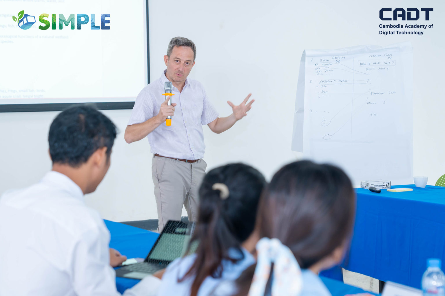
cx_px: 222
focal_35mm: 90
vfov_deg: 15.2
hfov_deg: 22.6
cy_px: 148
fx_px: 1112
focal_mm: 60
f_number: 3.5
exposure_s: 1/80
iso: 250
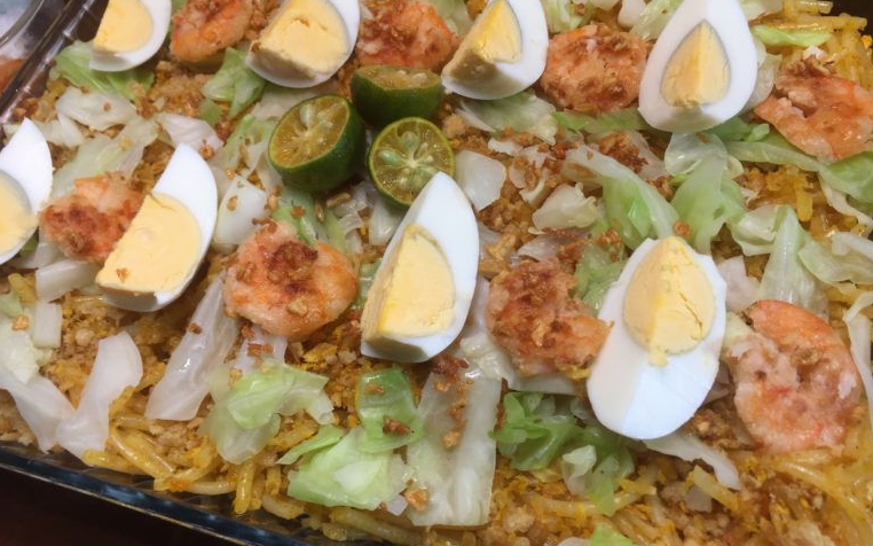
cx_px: 438
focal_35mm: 31
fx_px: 737
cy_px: 254
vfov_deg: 40.6
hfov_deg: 61.2
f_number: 2.2
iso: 40
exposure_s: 1/50
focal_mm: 4.15
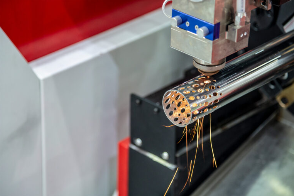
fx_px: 988
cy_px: 98
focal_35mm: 121
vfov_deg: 11.3
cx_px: 147
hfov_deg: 16.9
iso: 1600
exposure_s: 1/50
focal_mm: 120
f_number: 4
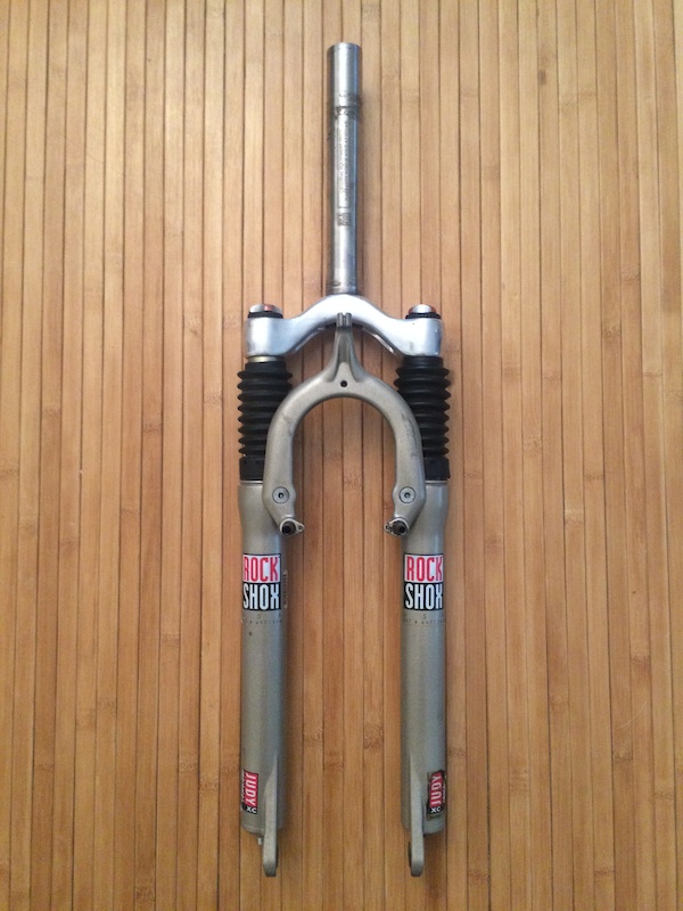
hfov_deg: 48.2
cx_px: 342
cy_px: 456
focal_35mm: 29
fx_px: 763
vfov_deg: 61.7
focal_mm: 4.15
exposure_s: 1/17
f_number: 2.2
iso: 320
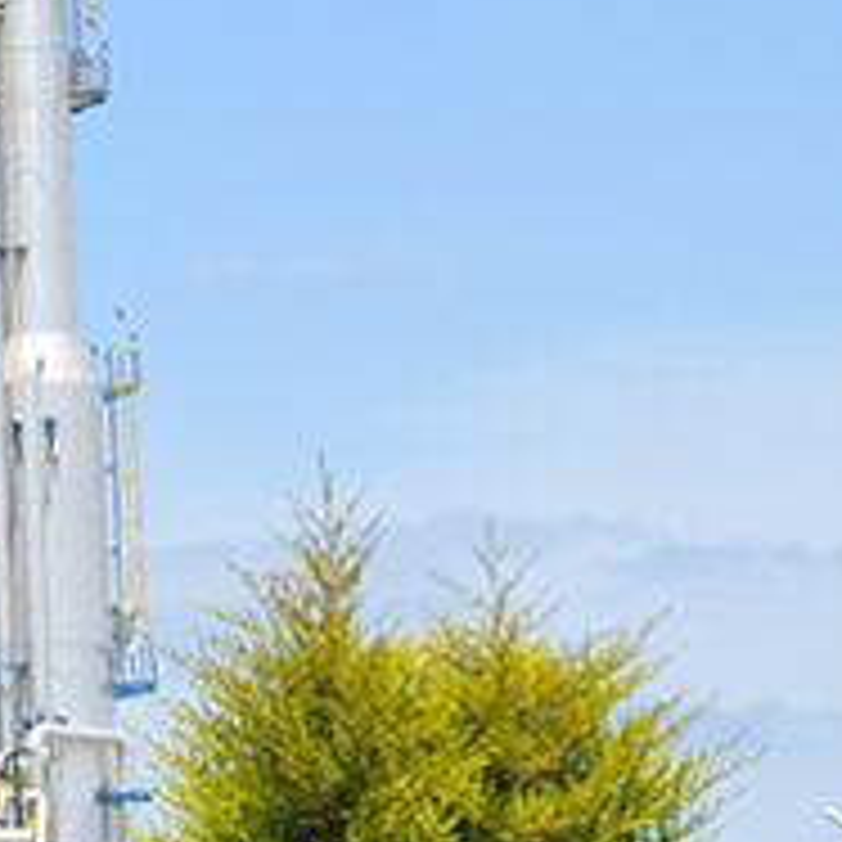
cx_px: -1328
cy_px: 486
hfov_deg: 7.7
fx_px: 5752
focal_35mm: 209
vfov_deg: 8.4
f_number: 9
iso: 220
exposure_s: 1/400
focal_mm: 30
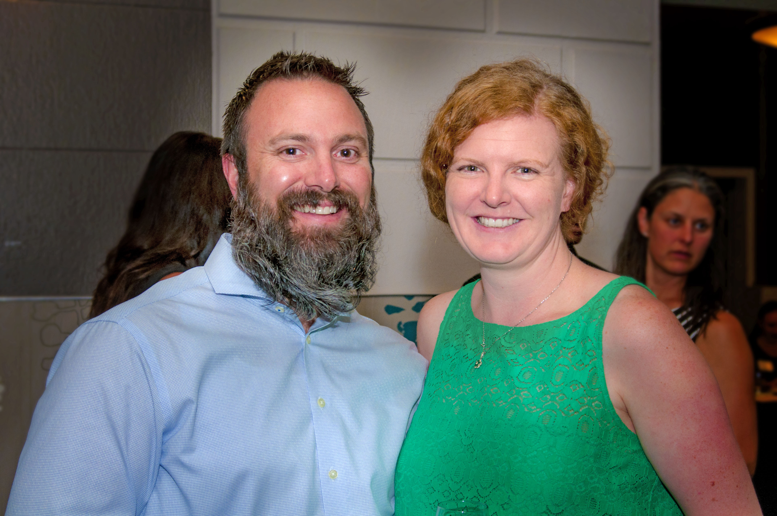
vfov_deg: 20.6
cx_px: 388
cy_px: 258
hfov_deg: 30.5
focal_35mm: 66
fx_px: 1423
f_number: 6.3
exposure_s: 1/60
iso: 400
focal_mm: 44
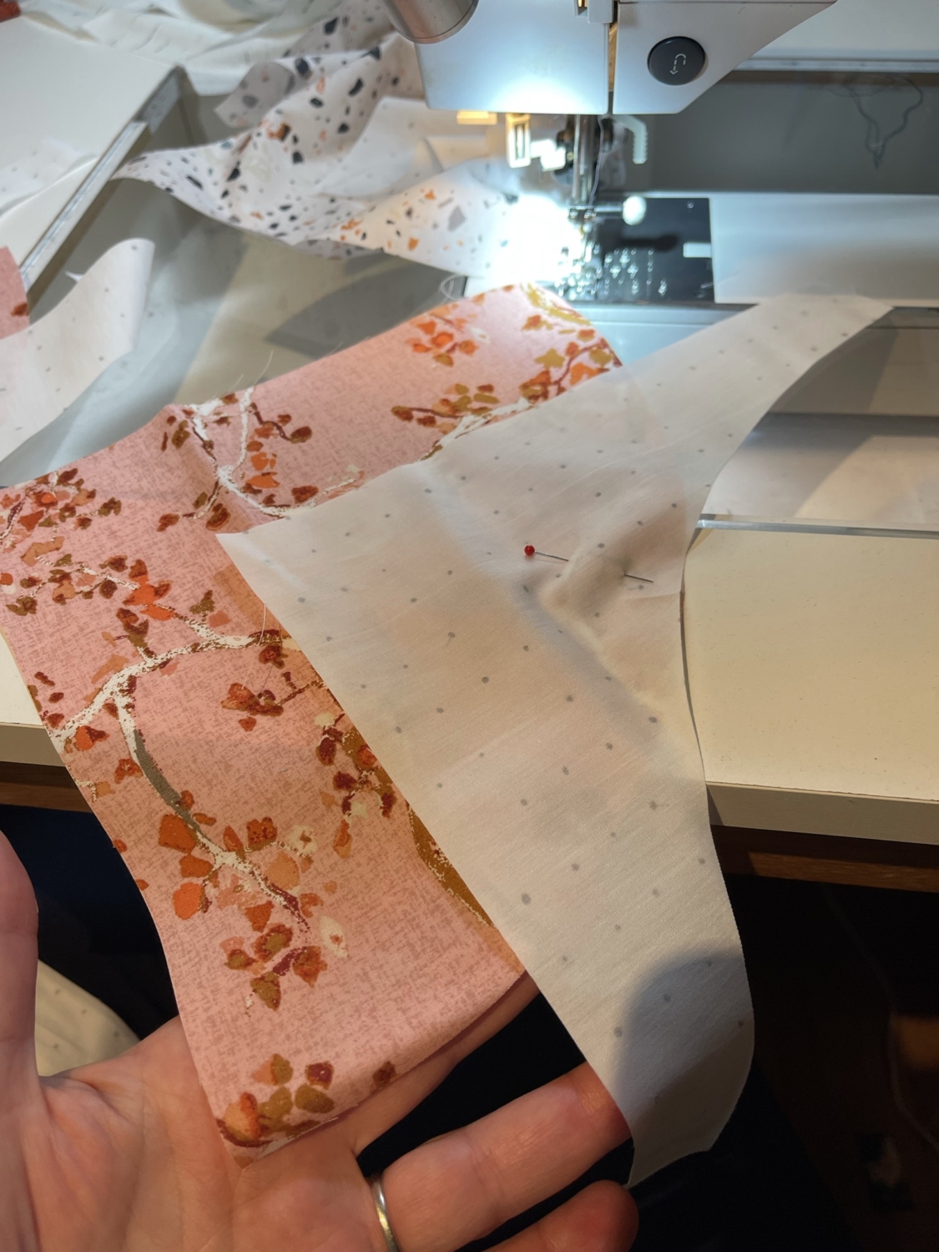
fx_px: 940
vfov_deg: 67.3
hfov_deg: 53.1
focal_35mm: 26
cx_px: 470
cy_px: 626
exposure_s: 1/120
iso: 80
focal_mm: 5.1
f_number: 1.6
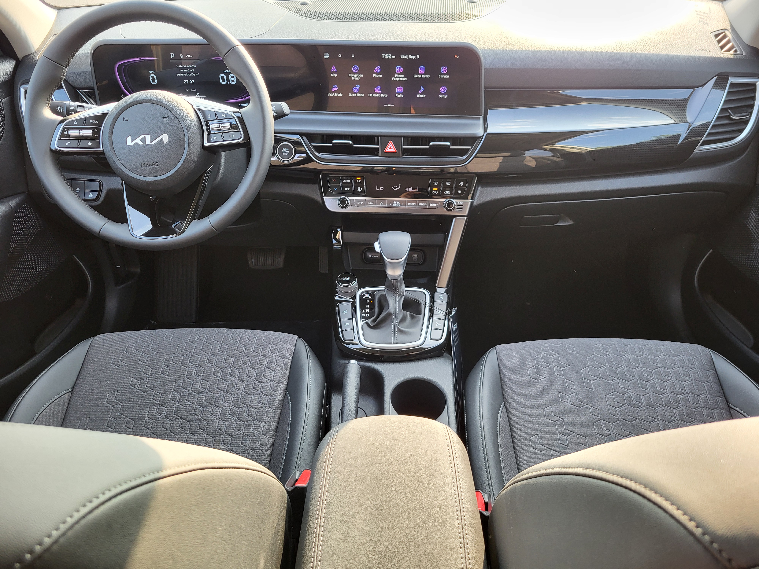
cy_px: 284
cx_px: 380
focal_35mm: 26
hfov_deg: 67.3
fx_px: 570
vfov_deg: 53.1
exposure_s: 1/120
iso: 80
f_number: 1.8
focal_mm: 5.4
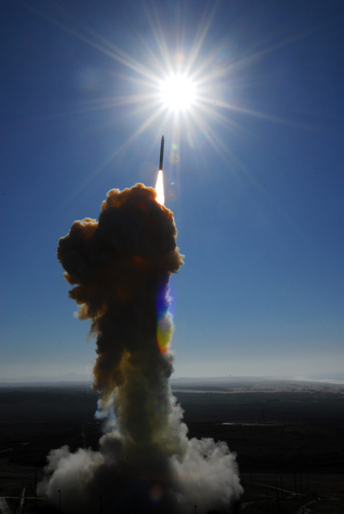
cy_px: 257
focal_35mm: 33
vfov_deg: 57.2
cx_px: 172
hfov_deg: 40.1
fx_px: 472
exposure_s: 1/500
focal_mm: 22
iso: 250
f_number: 22
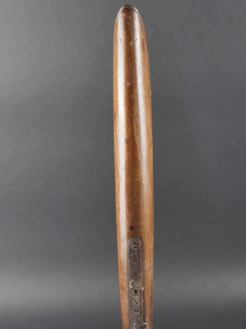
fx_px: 351
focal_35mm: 37
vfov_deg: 50.1
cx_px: 126
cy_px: 164
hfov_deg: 38.7
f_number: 16
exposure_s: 1/160
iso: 200
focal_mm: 18
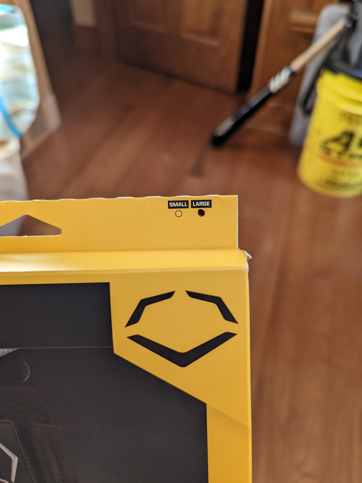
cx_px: 181
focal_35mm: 24
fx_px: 335
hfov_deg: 56.8
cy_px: 242
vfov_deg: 71.6
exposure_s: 1/24
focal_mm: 6.81
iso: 111
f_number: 1.85
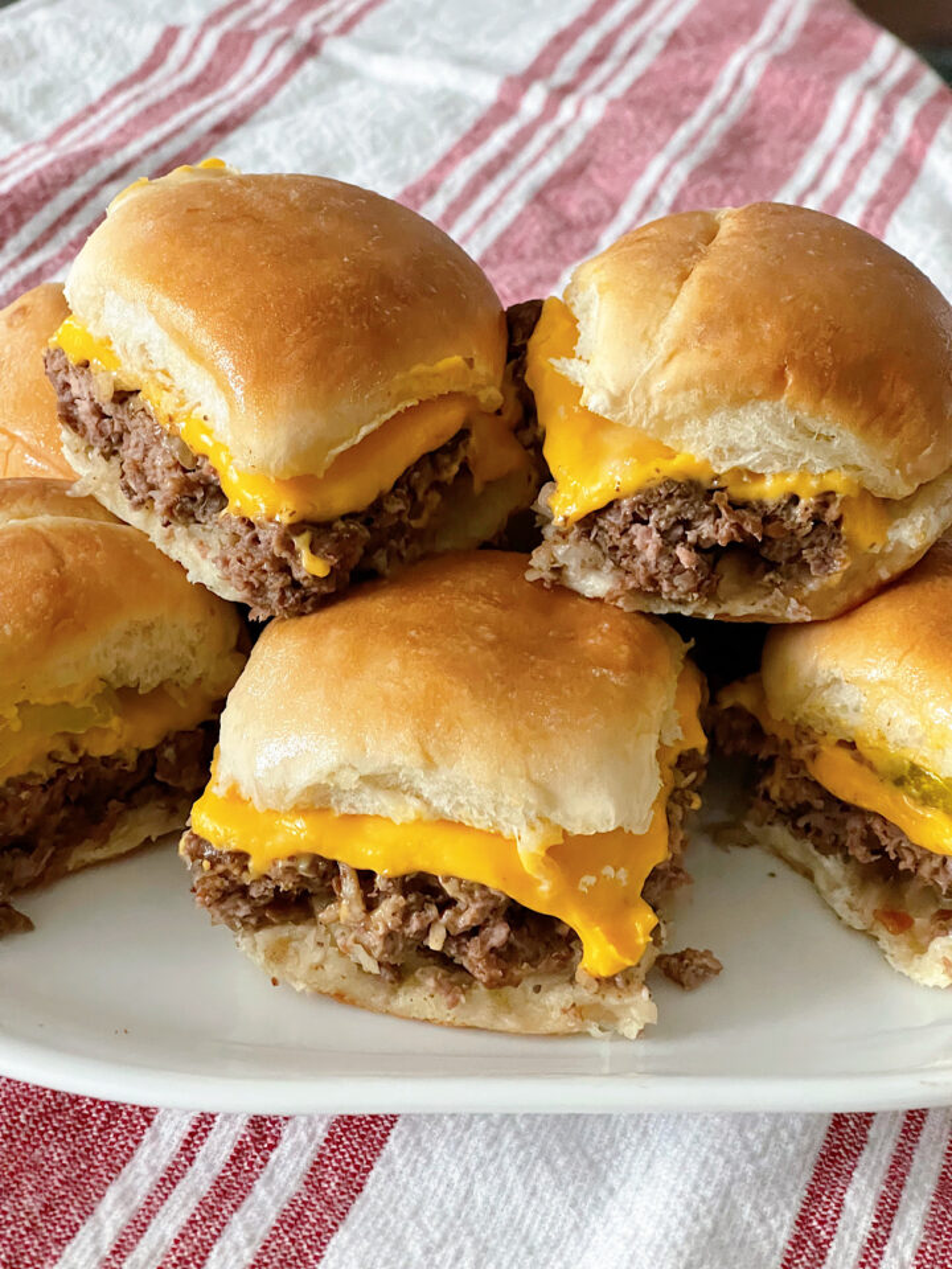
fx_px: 2347
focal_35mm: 64
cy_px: 634
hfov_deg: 22.9
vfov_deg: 30.3
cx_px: 476
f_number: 2.2
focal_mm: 7.5
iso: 640
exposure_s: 1/60
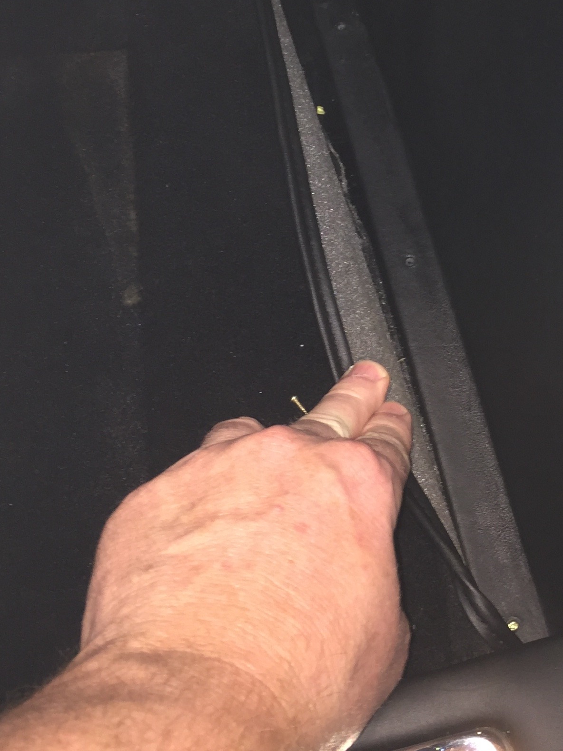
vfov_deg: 31.5
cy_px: 164
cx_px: 453
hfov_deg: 24.0
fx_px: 1301
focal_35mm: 60
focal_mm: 4.15
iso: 32
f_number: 2.2
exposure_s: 1/16
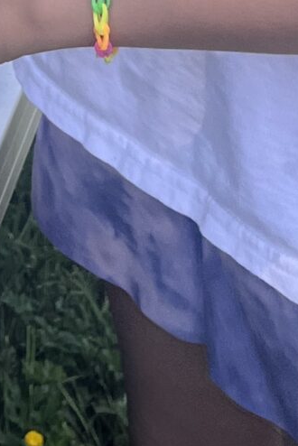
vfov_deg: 13.0
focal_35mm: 140
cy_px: -404
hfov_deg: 9.7
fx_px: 1736
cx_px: -39
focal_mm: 5.1
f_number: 1.6
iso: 50
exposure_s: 1/1199
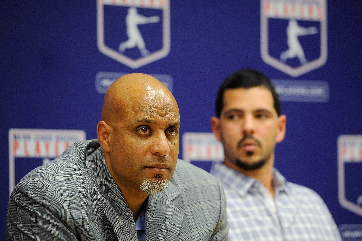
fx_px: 2010
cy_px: 120
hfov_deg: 10.3
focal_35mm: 200
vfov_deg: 6.9
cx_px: 181
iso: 2500
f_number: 3.2
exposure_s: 1/500
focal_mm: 200
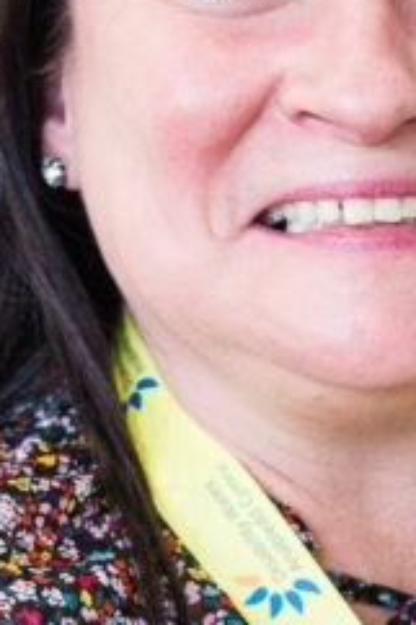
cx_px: 286
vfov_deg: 4.6
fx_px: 7724
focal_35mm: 445
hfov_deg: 3.1
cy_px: 625
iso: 1600
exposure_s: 1/80
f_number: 5.6
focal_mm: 105
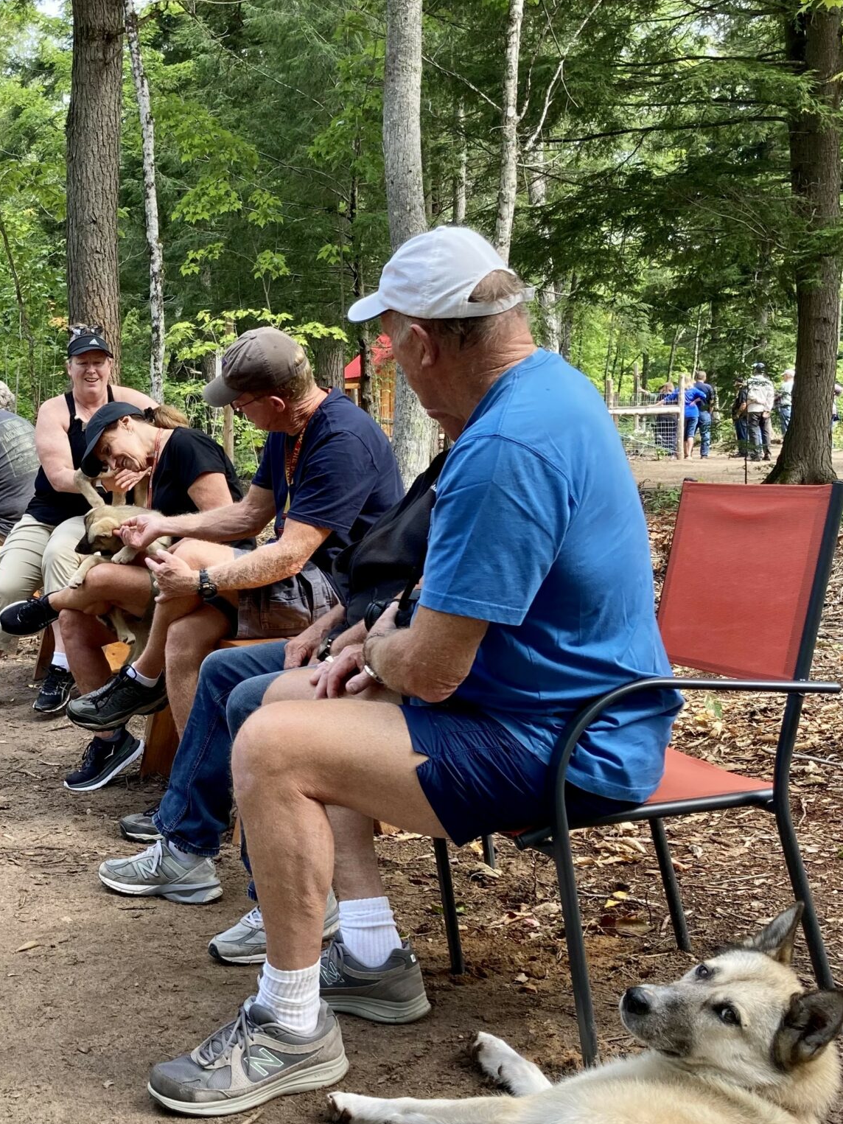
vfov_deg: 40.4
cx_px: 149
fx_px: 1526
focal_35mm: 47
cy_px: 601
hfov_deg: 30.0
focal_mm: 3.99
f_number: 1.8
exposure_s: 1/144
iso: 20
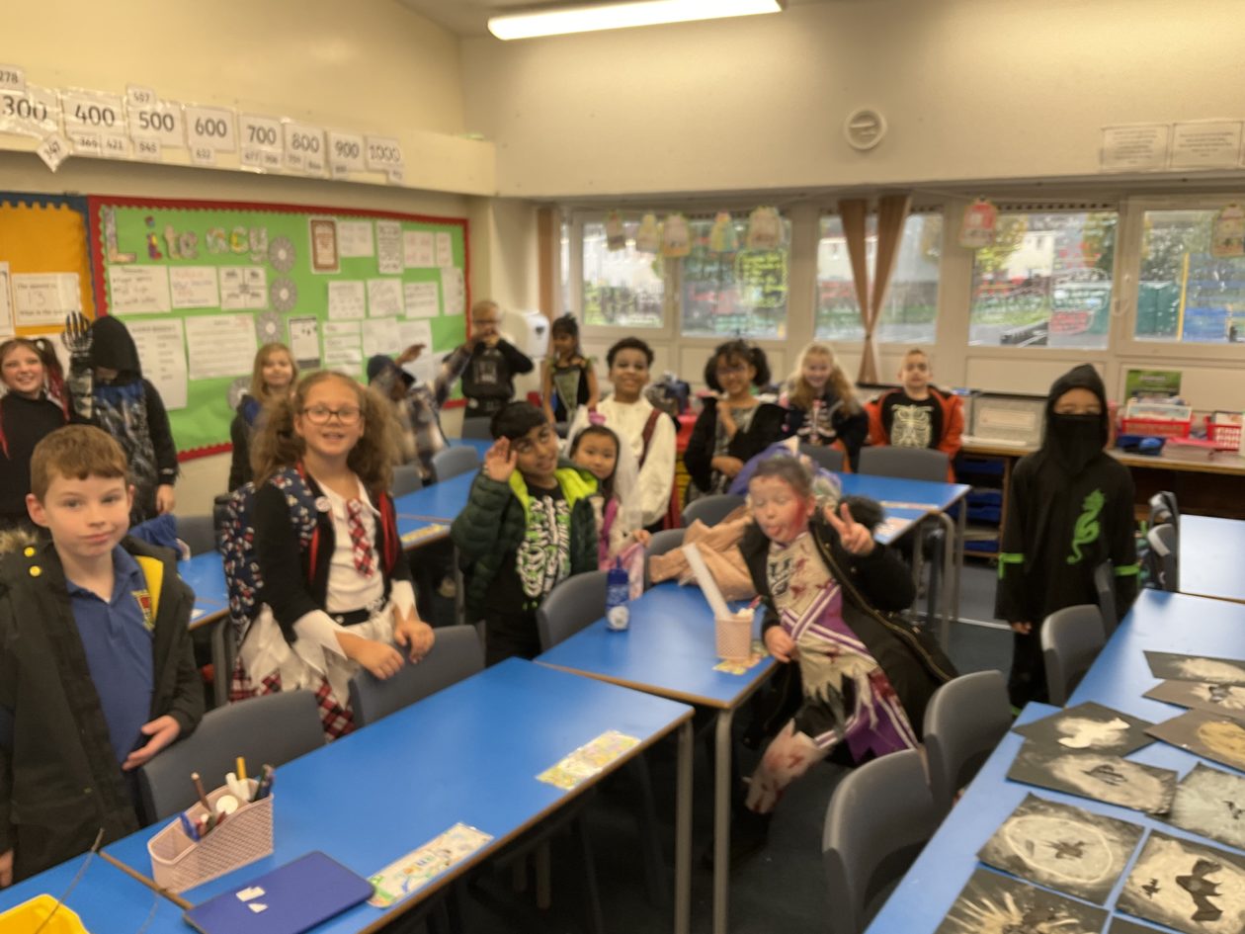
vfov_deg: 48.2
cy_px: 467
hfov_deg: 61.7
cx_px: 622
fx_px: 1043
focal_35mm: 29
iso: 40
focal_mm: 3
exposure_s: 1/50
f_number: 1.8
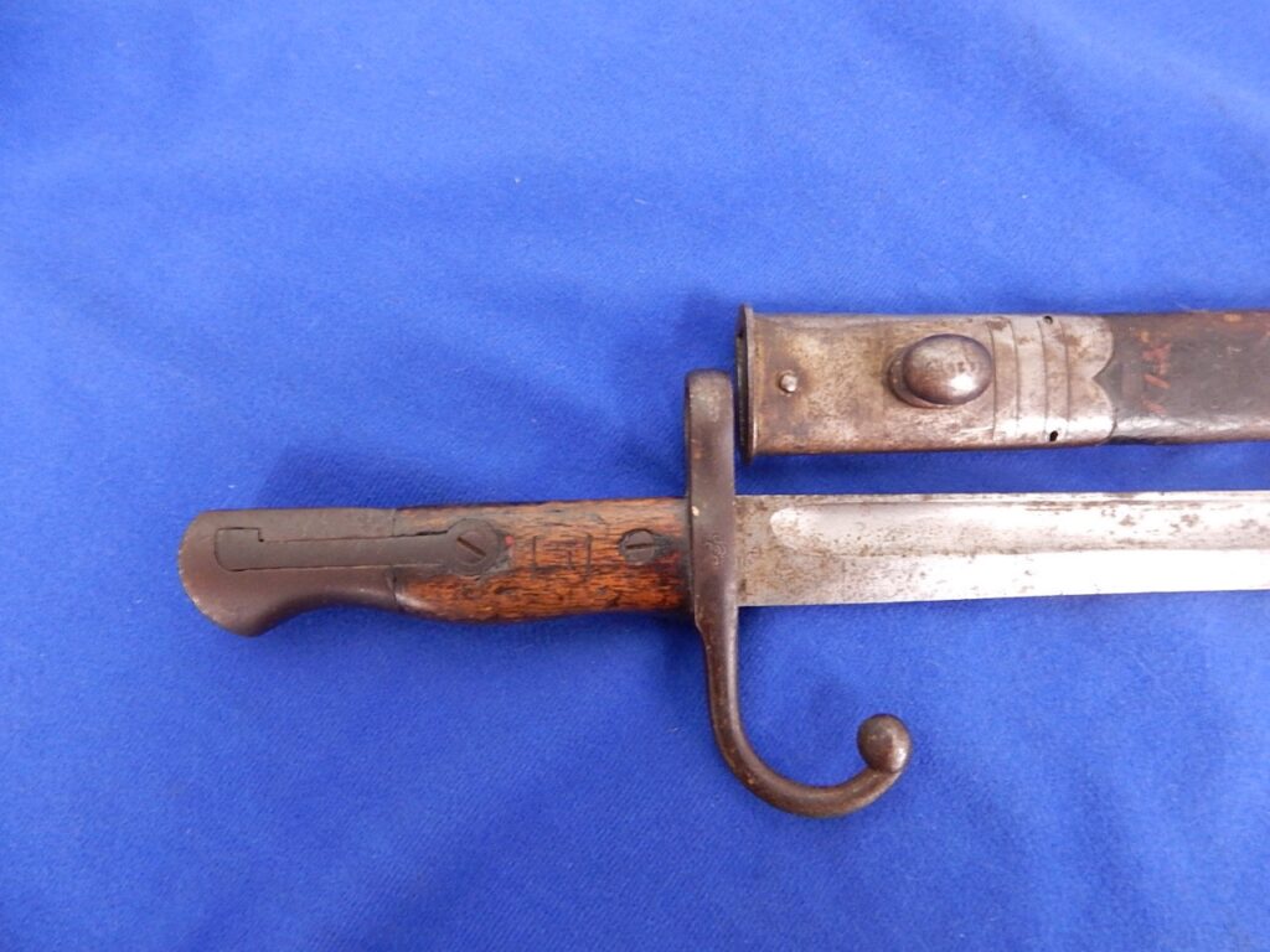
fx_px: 807
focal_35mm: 22
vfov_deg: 61.1
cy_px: 476
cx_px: 635
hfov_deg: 76.4
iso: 400
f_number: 3
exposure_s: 1/8
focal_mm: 4
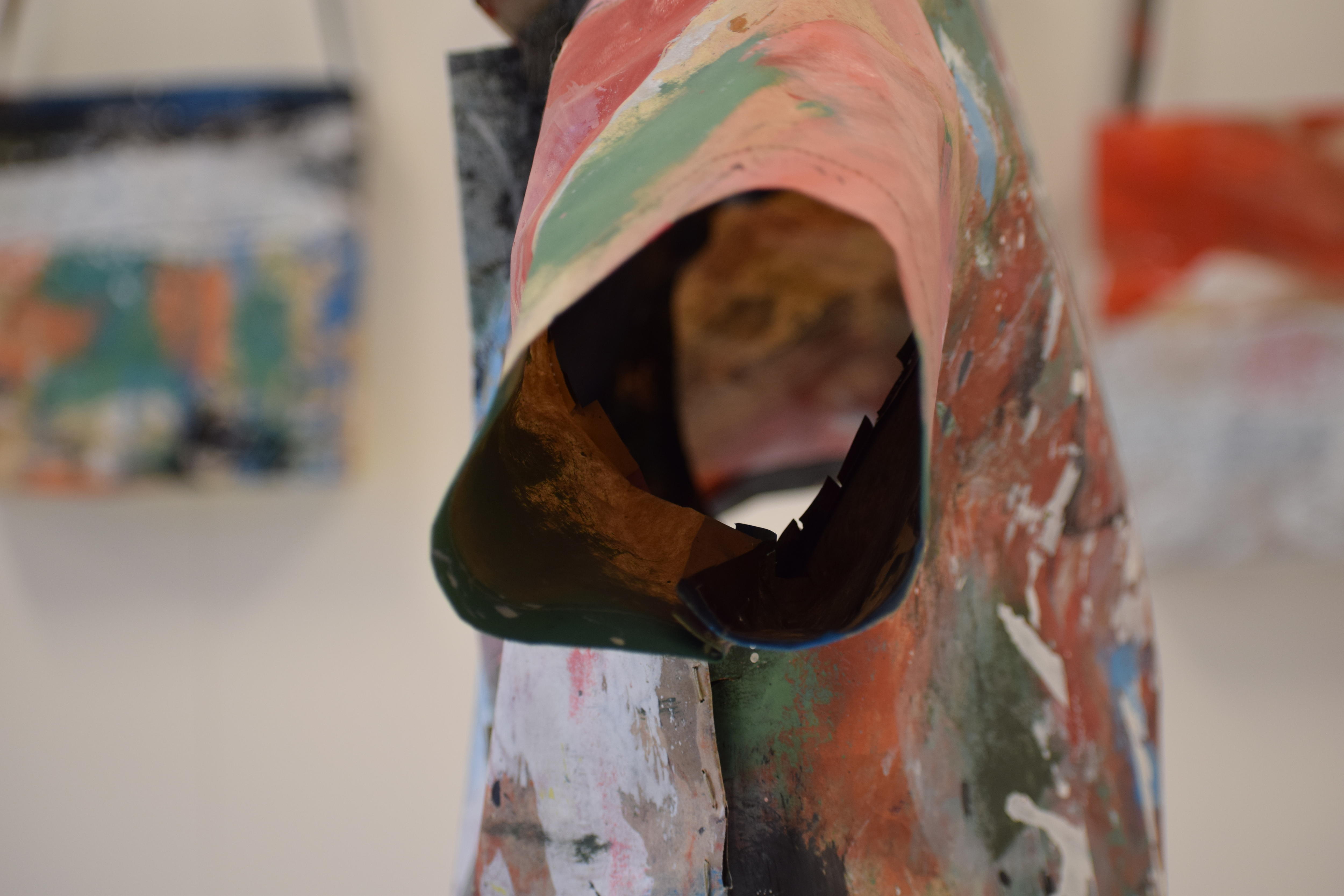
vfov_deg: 13.0
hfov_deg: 19.5
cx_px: 672
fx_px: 3920
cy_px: 448
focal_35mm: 105
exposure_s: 1/60
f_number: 4.5
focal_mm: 70
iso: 400
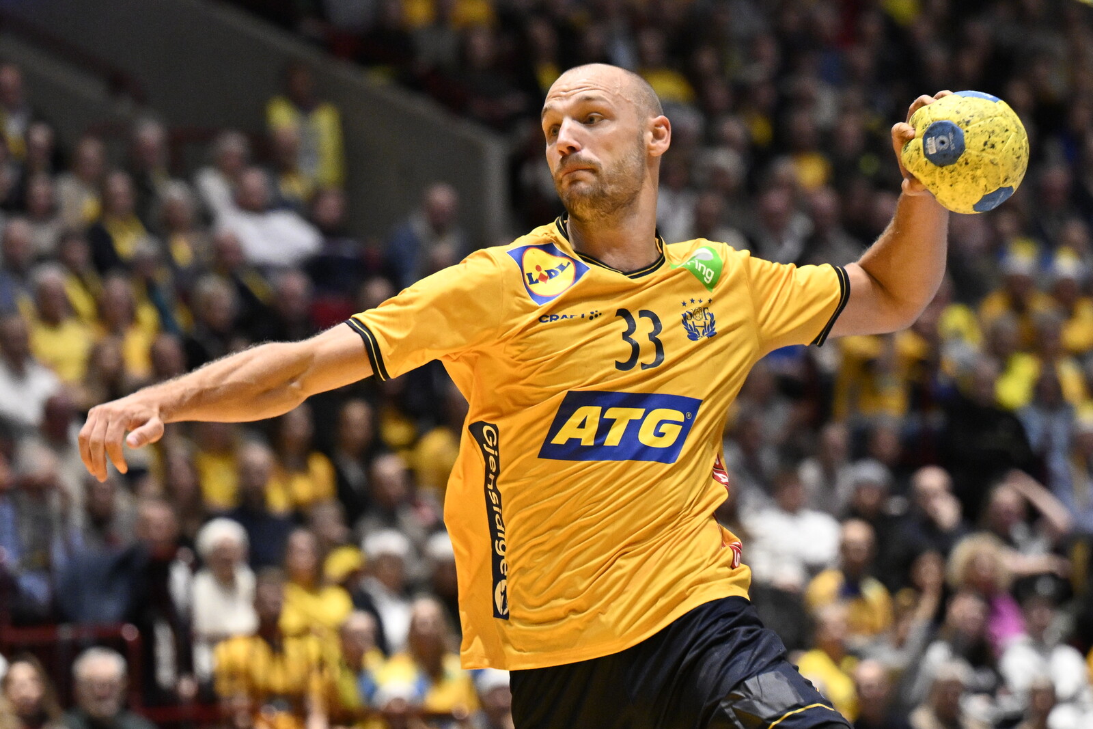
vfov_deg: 11.9
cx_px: 546
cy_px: 364
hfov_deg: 17.8
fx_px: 3492
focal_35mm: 115
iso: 3200
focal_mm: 115
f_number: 2.8
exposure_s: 1/1250
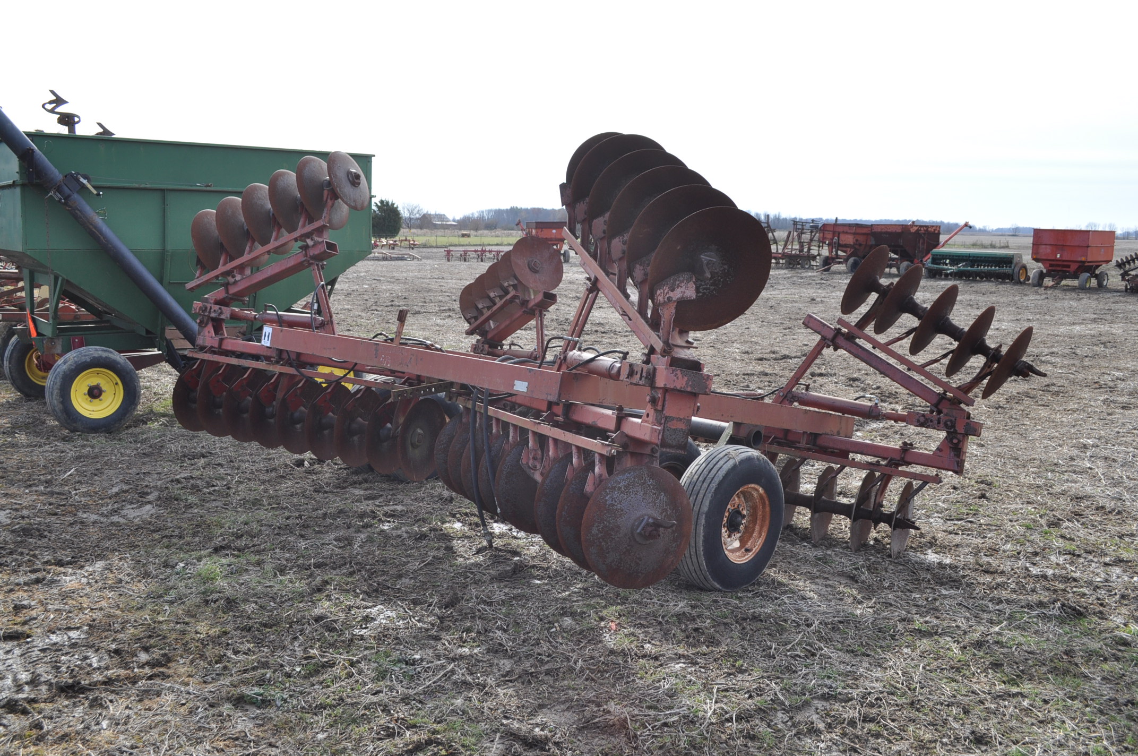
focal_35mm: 33
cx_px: 569
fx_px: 1042
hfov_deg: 57.3
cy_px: 378
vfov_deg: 39.9
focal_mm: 22
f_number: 8
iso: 200
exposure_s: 1/250
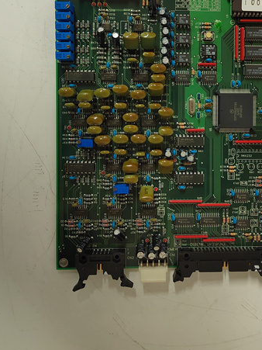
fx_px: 343
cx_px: 177
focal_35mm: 34
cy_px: 122
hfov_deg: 41.2
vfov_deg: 53.1
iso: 2600
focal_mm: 5.52
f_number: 1.9
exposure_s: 1/100
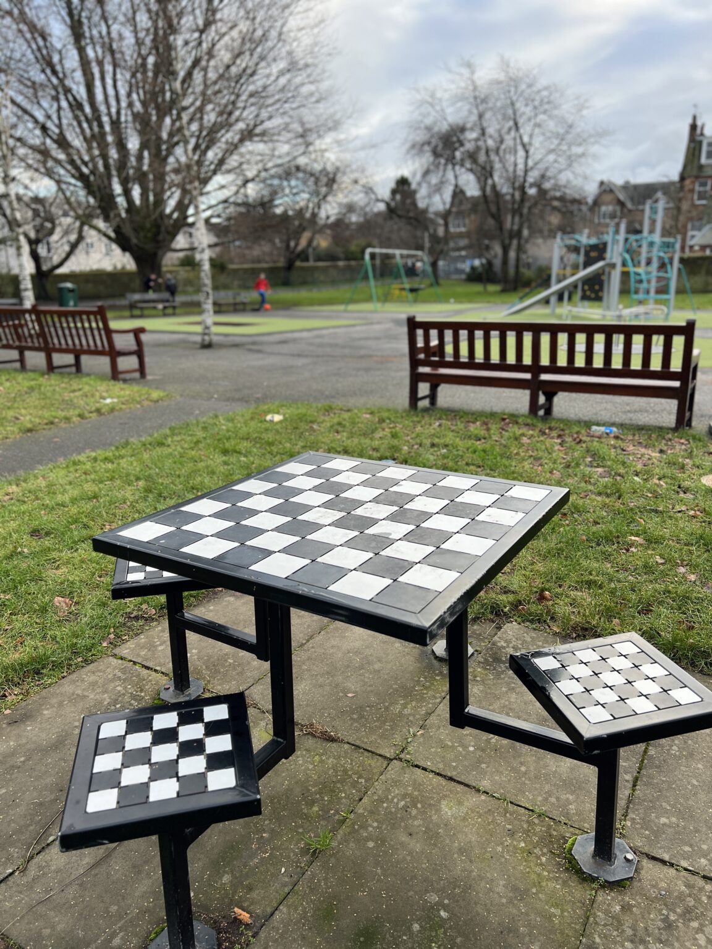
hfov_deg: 53.1
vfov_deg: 67.3
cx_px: 356
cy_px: 474
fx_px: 713
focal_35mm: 26
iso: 50
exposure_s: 1/349
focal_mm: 5.7
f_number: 1.5
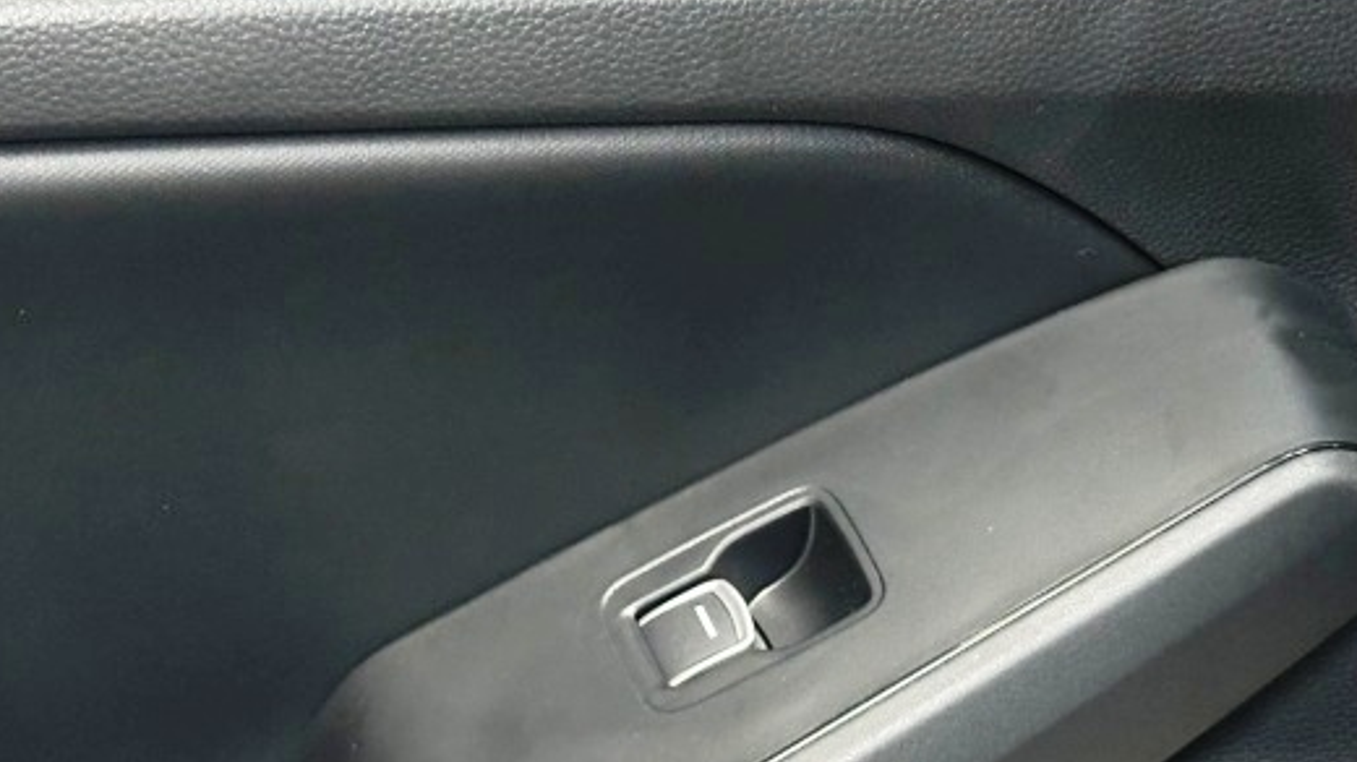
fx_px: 3705
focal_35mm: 103
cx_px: 702
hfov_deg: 20.8
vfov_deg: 11.7
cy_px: 264
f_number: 1.78
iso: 500
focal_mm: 6.86
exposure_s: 1/30
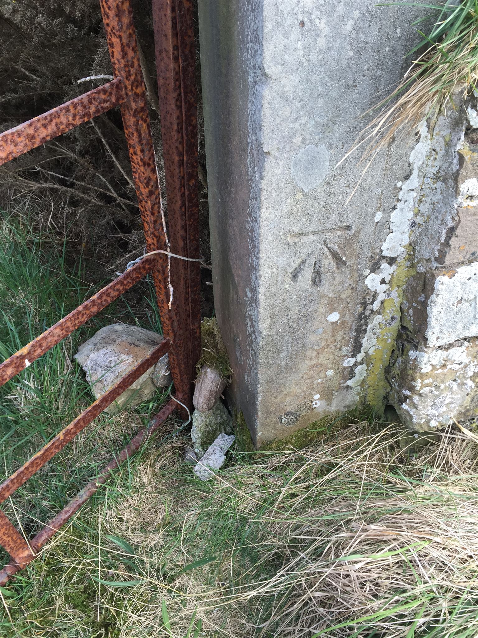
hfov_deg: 48.2
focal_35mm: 29
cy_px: 319
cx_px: 239
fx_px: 534
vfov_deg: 61.7
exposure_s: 1/120
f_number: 2.2
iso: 32
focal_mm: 4.15
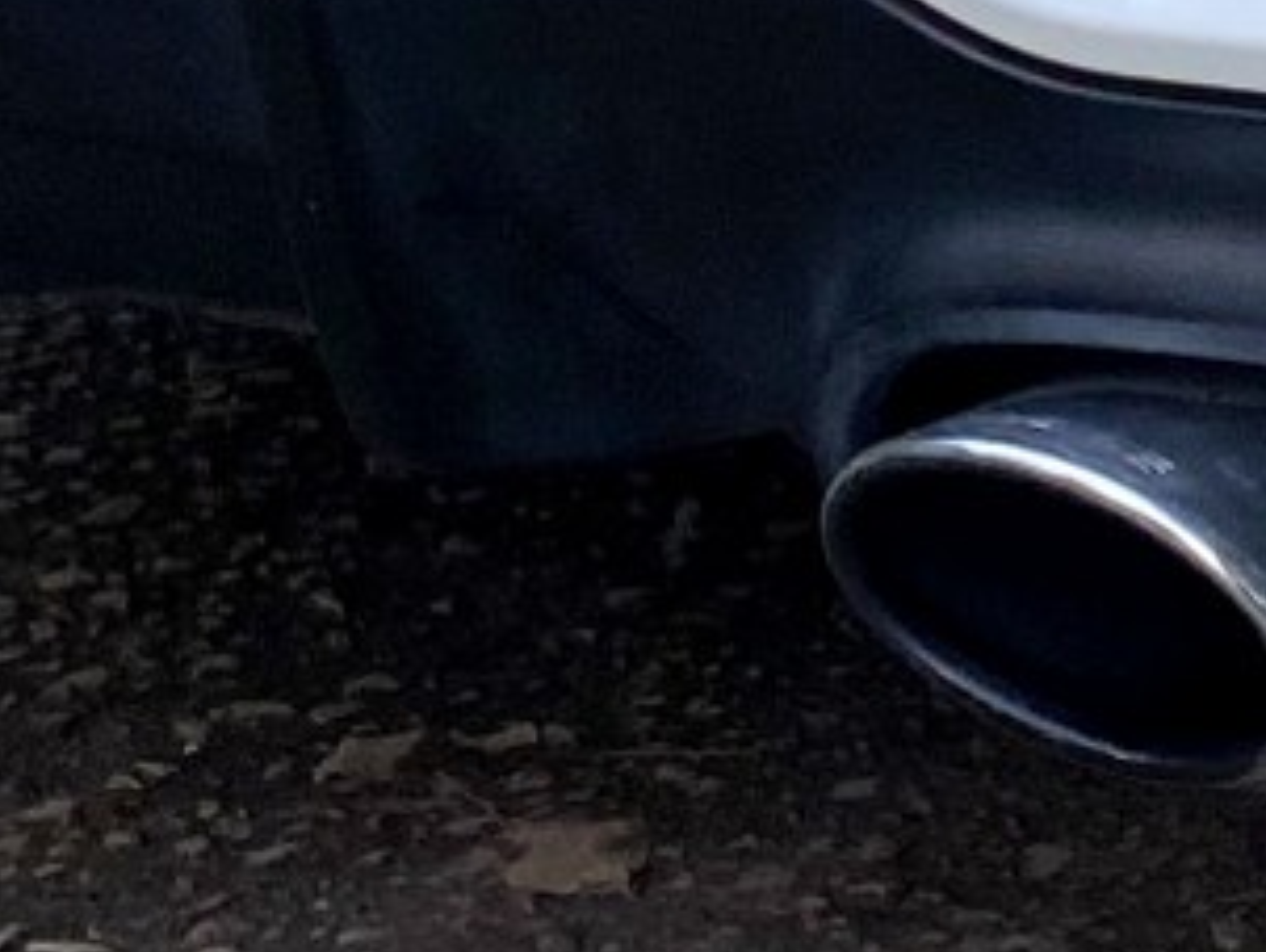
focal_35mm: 172
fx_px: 6296
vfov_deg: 8.0
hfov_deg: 11.1
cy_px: -1313
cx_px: 1773
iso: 125
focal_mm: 4.25
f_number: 1.8
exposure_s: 1/121
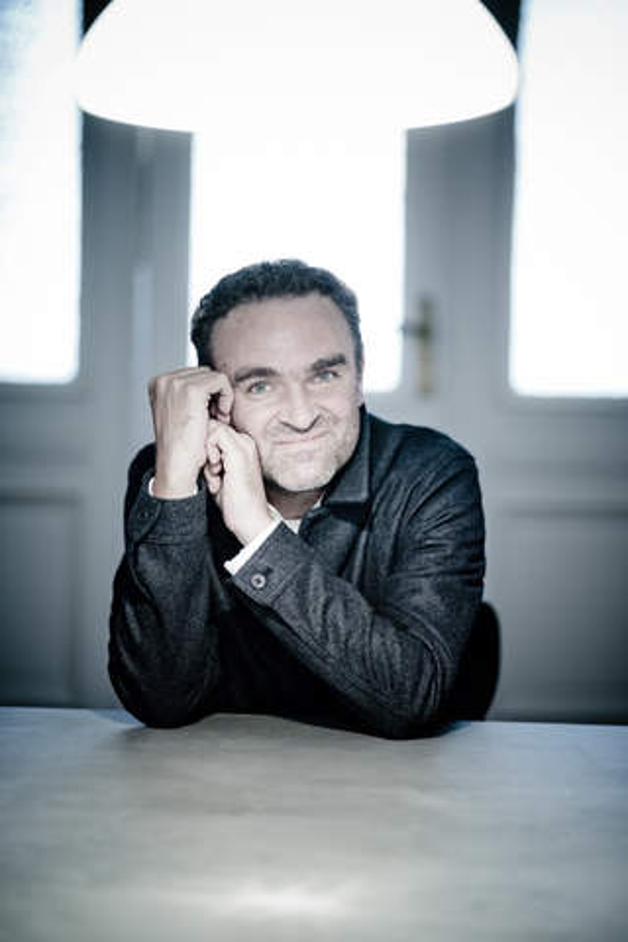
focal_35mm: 85
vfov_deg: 23.9
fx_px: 2224
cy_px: 471
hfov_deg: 16.1
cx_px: 314
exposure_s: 1/160
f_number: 2
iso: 1250
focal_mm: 85
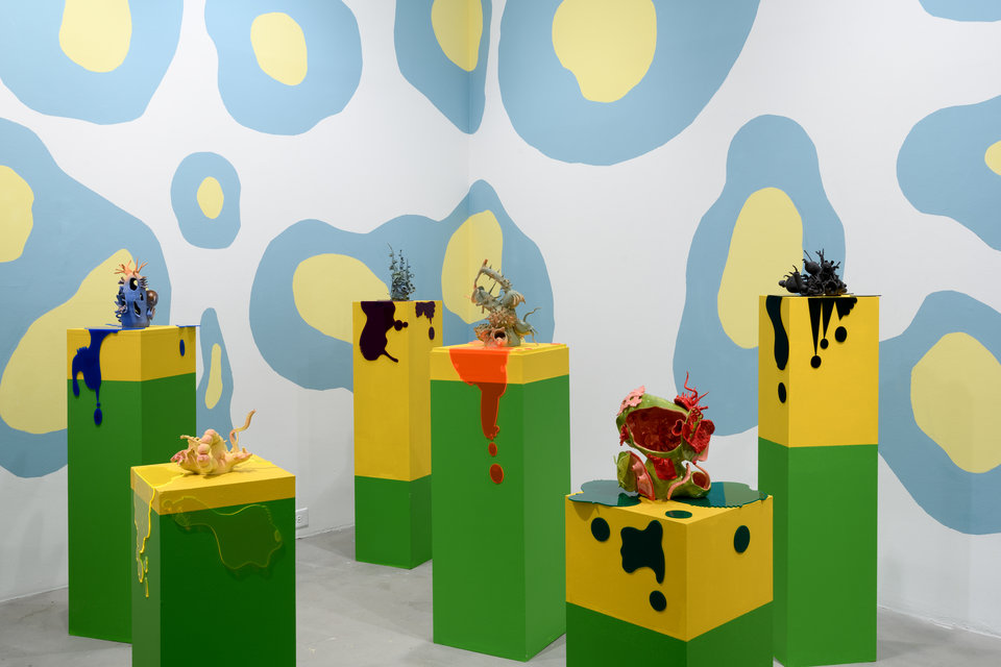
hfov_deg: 54.4
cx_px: 500
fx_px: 973
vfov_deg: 37.9
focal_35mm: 35
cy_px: 334
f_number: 11
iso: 31
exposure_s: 2.5
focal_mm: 35
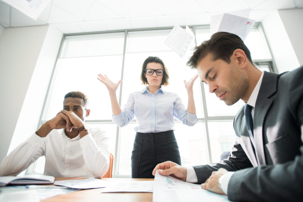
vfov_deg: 64.6
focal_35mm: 19
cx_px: 152
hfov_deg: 86.9
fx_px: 160
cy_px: 101
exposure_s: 1/200
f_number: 2.8
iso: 800
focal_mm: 19
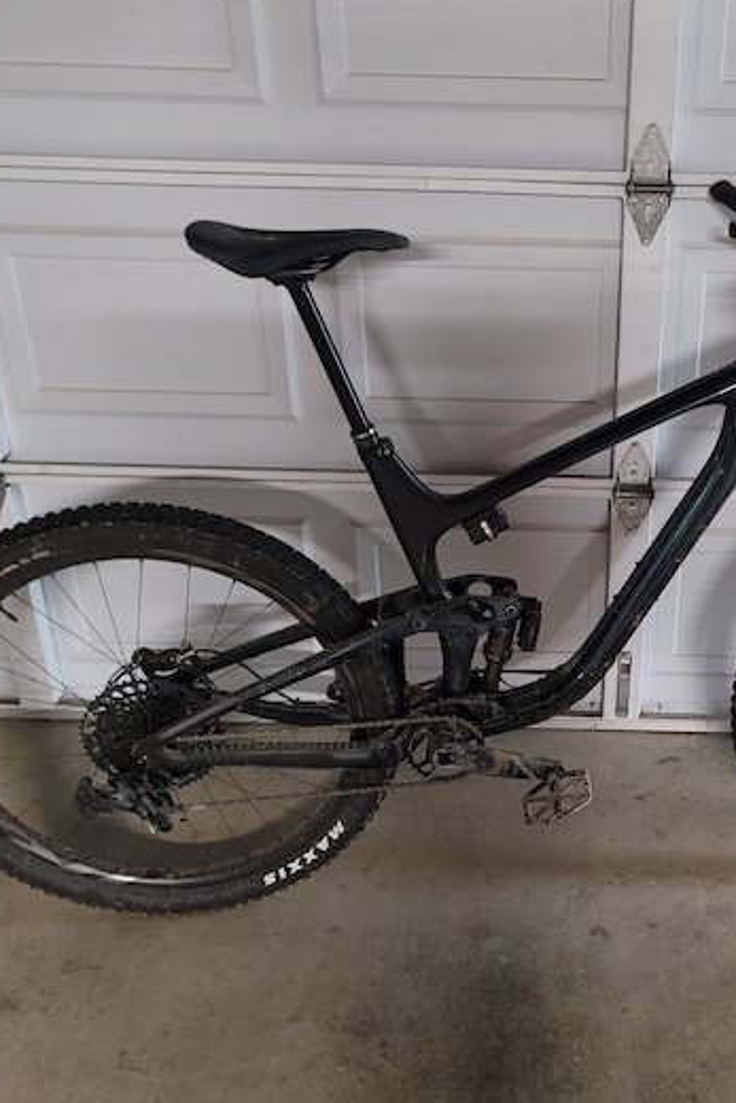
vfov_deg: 48.4
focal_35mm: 40
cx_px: 554
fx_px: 1226
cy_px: 588
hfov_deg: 32.8
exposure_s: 1/24
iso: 640
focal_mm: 7
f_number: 1.8
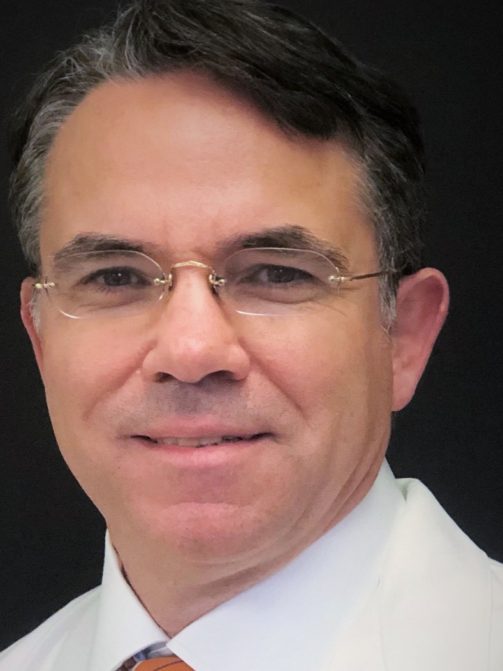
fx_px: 2151
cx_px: 215
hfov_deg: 13.3
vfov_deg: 17.6
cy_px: 502
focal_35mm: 111
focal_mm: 6.6
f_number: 2.8
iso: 125
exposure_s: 1/30
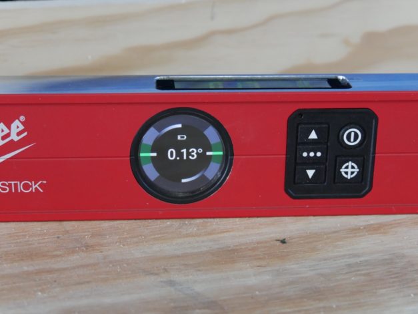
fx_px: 821
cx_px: 209
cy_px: 157
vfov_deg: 21.6
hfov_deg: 28.6
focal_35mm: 68
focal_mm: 34
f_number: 4.5
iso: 2500
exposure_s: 1/80
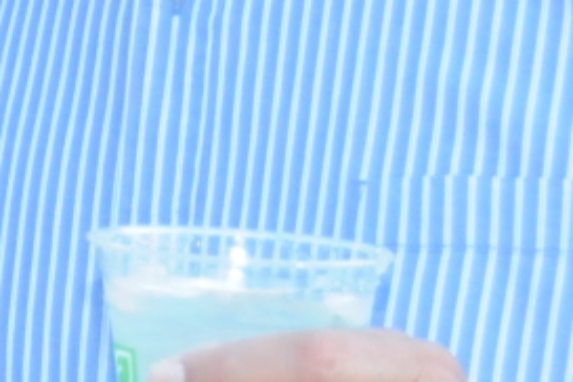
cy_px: -233
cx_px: -1148
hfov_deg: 4.9
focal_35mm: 400
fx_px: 6366
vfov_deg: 3.4
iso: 800
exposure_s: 1/80
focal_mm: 34
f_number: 5
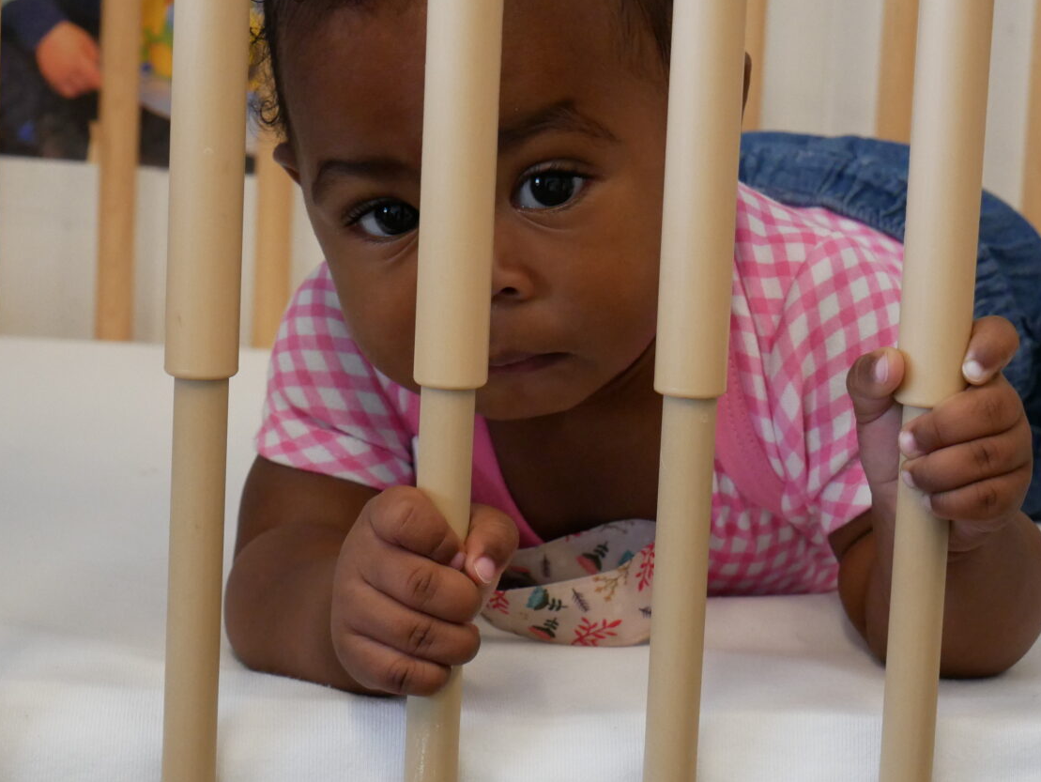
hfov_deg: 18.2
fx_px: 3250
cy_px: 289
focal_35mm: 108
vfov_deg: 13.7
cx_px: 565
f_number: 5.4
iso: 2000
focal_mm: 39
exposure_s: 1/100
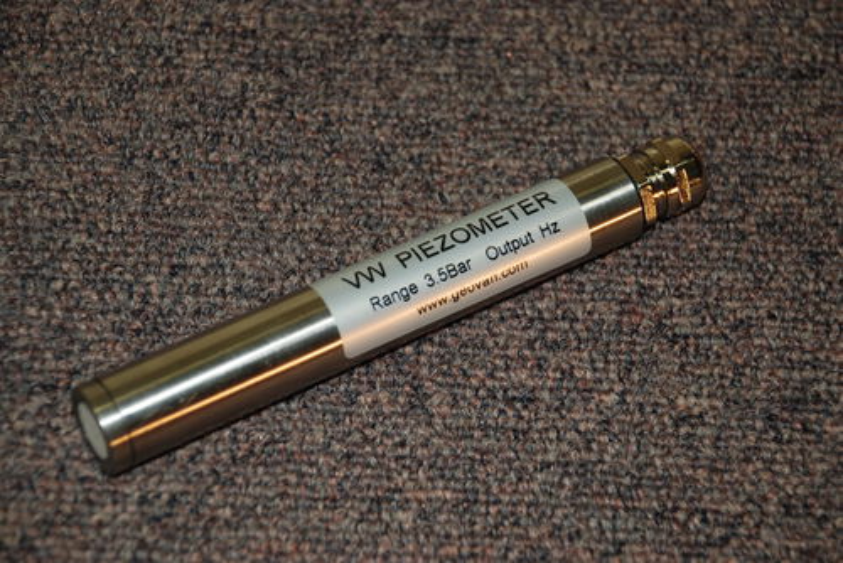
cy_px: 282
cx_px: 422
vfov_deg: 10.8
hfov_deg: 16.1
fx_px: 2987
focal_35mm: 128
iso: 200
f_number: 5.6
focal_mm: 85
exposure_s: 1/60
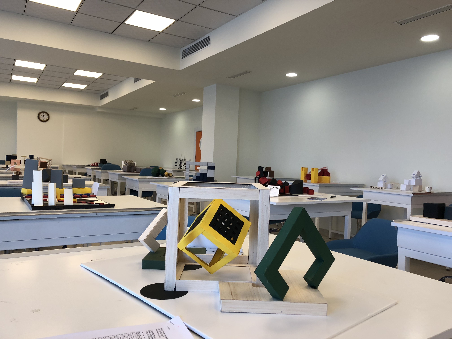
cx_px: 226
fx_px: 366
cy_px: 170
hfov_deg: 63.4
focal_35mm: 28
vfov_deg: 49.7
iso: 20
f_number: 1.8
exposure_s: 1/50
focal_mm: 3.99
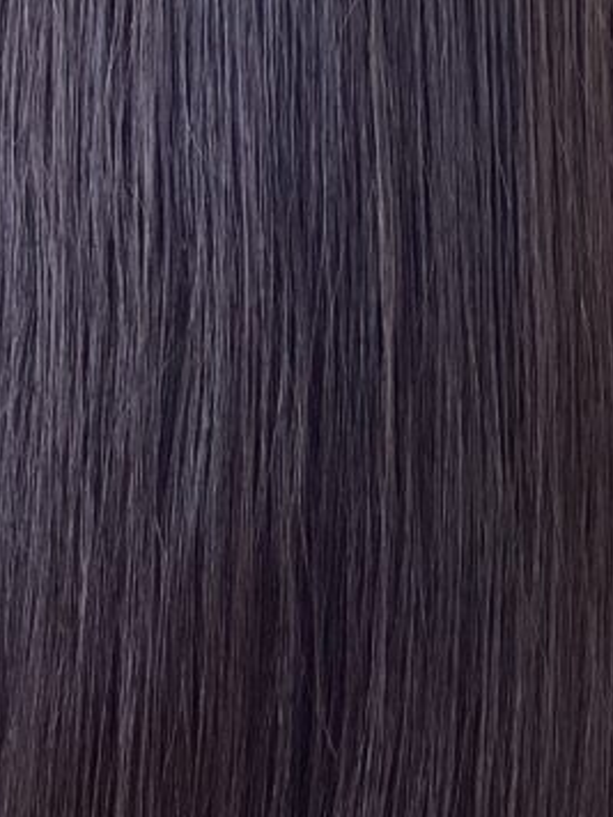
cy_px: 280
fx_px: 2054
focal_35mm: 87
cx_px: 115
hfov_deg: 16.8
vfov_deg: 22.4
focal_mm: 3.3
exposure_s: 1/60
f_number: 2.4
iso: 64
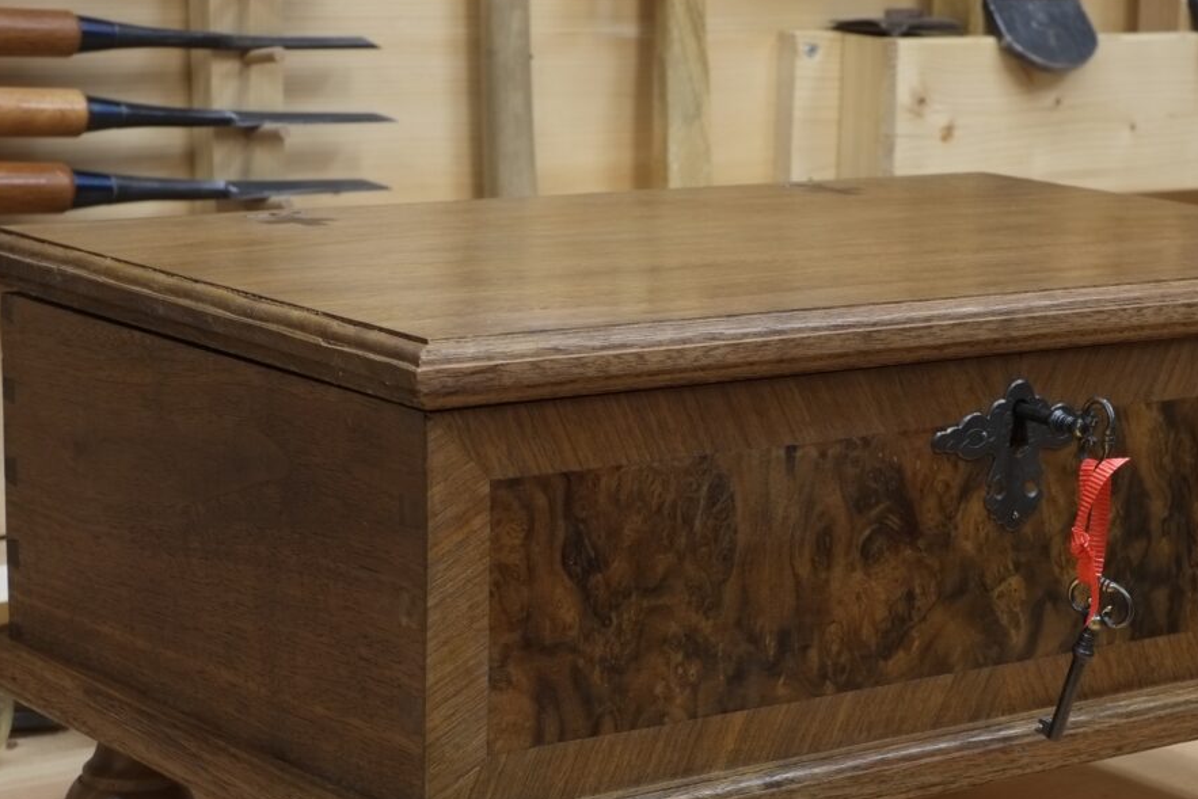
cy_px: 594
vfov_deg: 15.1
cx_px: 743
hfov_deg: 22.6
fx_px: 2995
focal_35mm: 90
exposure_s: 1/4.5
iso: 200
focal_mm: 35
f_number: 8
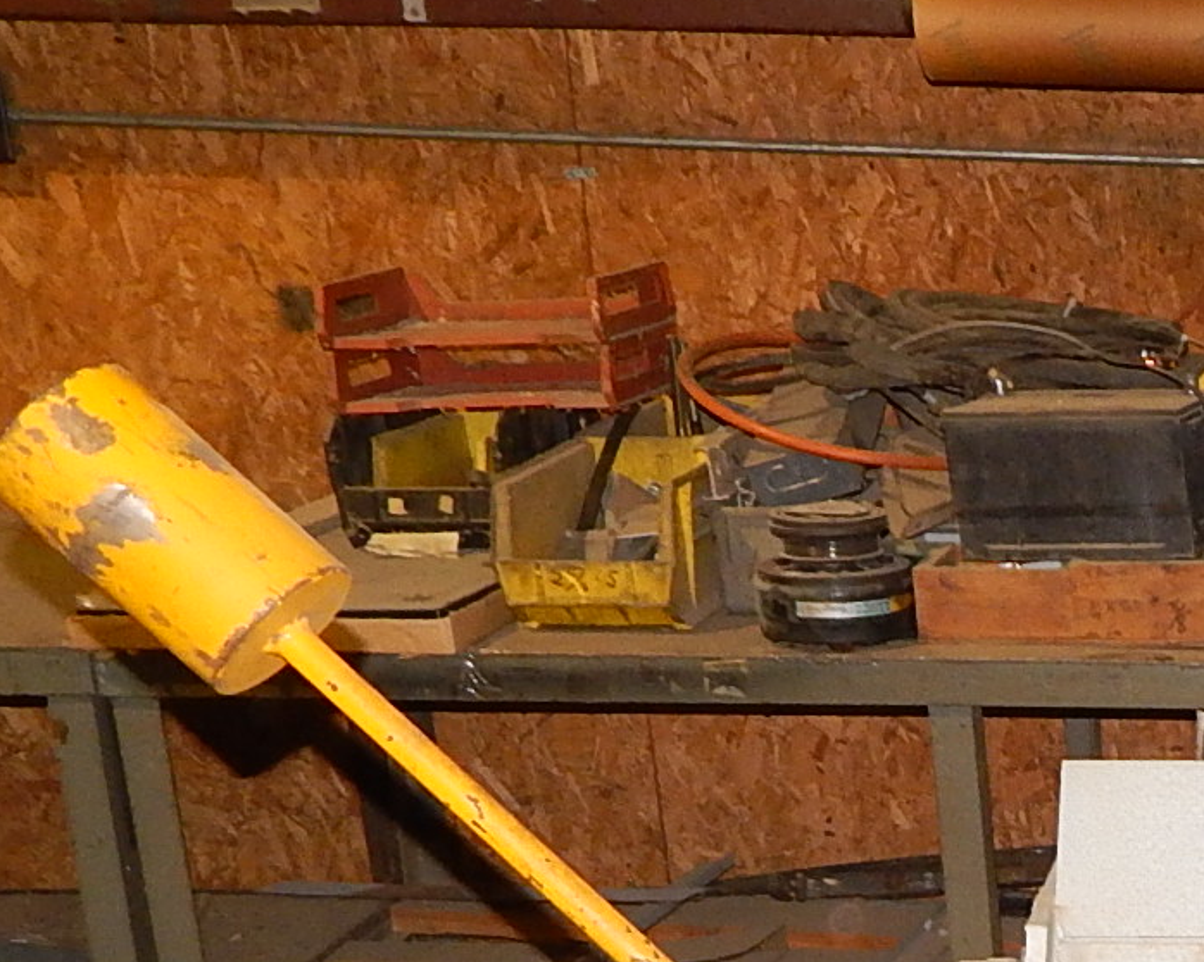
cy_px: 1264
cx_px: 1897
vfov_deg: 16.3
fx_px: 3171
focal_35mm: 89
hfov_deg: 18.6
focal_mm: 5.1
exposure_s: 1/30
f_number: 3.2
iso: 280
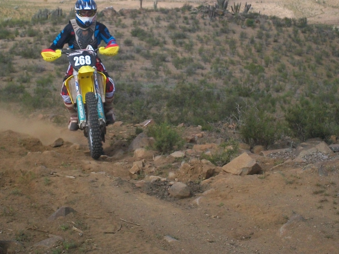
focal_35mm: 73
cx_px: 128
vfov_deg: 20.0
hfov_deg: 26.6
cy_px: 62
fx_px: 715
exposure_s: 1/500
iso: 80
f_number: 4.5
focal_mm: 6.3
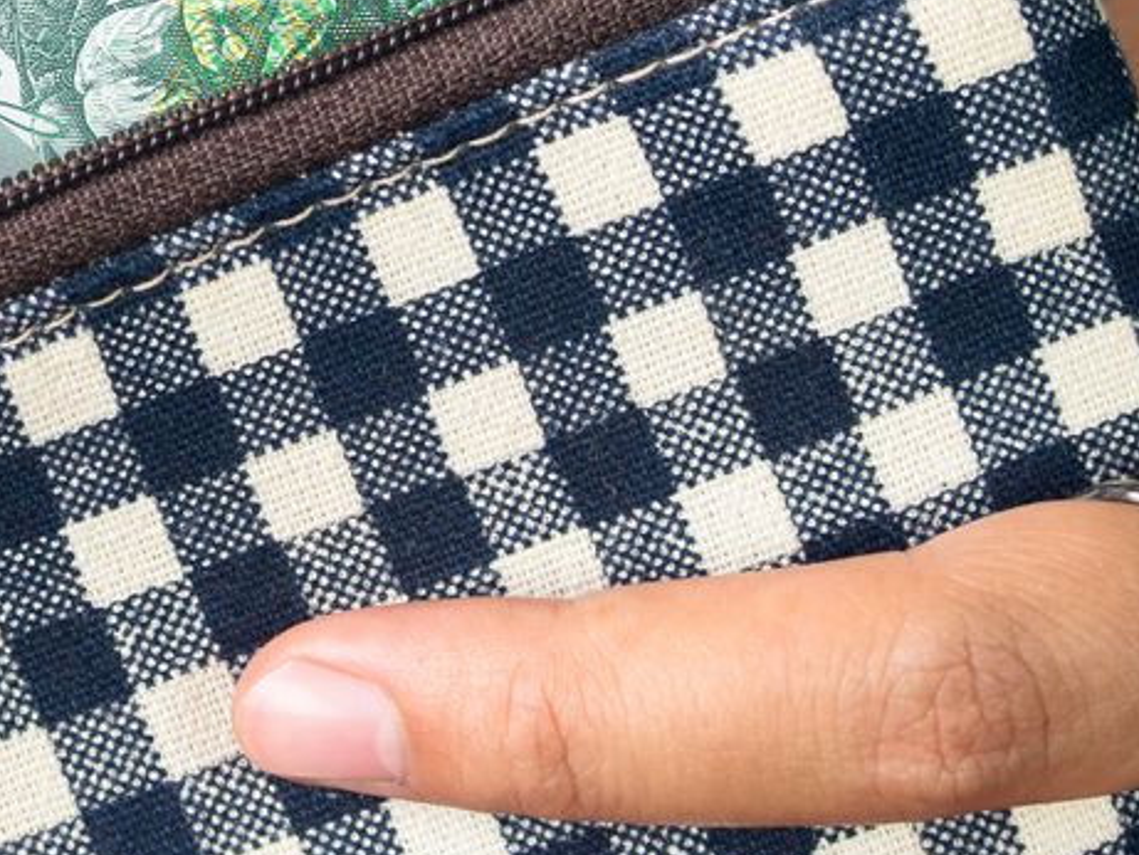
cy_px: 6
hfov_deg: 14.5
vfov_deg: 11.1
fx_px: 4377
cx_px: -49
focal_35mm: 133
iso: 200
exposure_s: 1/60
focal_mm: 26
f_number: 3.5
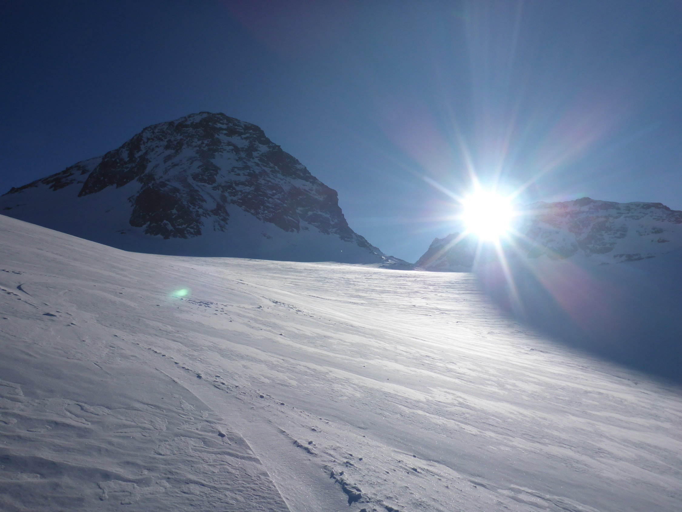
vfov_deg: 49.8
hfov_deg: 63.4
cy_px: 256
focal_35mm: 28
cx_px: 341
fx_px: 552
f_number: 10
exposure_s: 1/800
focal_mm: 4.9
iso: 100
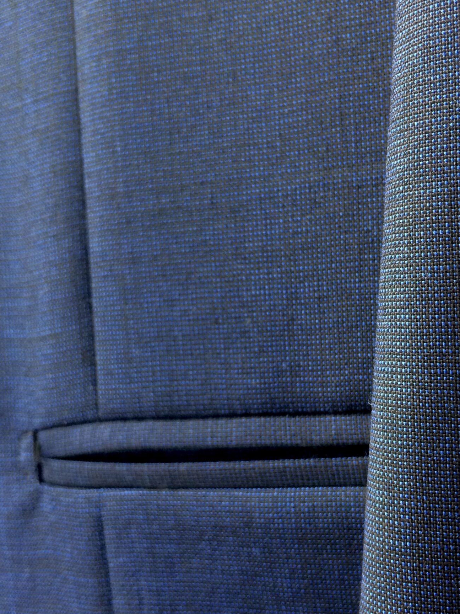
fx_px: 762
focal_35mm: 43
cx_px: 249
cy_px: 360
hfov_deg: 33.6
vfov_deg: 43.7
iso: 125
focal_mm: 4.15
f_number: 2.2
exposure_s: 1/30
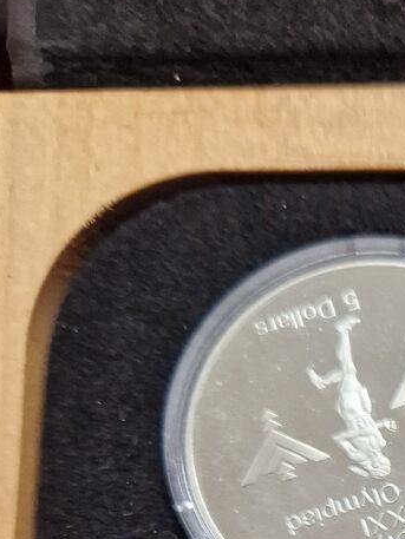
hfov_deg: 17.7
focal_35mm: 73
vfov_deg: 23.9
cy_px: 670
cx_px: 636
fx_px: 1138
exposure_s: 1/100
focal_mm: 5.4
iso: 320
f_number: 1.8
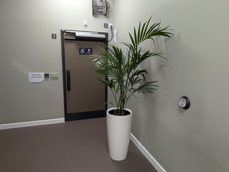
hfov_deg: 71.5
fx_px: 159
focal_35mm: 24
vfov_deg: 56.9
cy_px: 86
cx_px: 114
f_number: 1.85
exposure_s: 1/25
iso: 87
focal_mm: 6.81
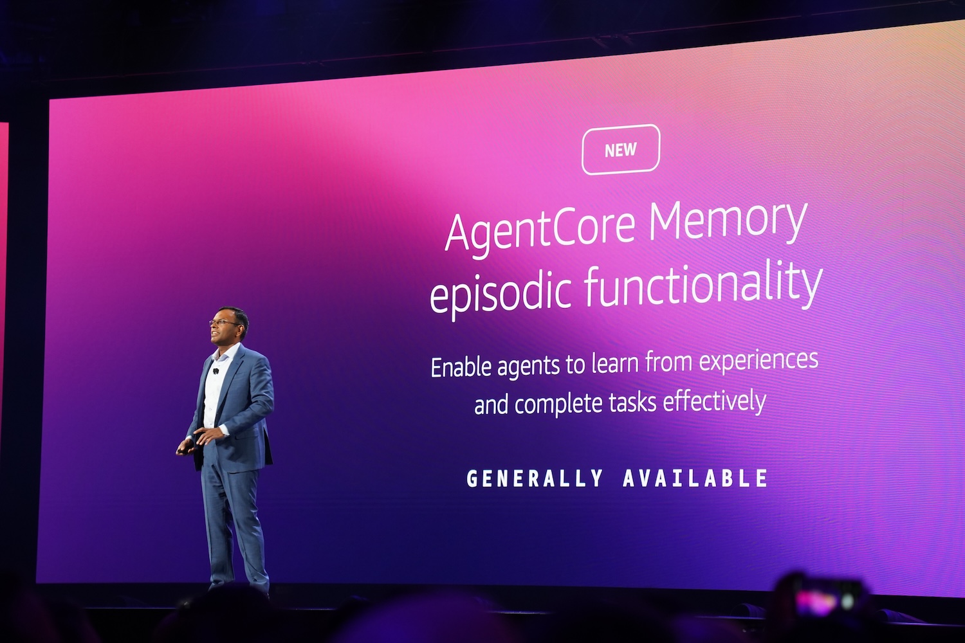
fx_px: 4074
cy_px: 322
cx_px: 482
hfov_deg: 13.5
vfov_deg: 9.0
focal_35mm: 152
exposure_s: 1/60
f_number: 5.6
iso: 3200
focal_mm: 152
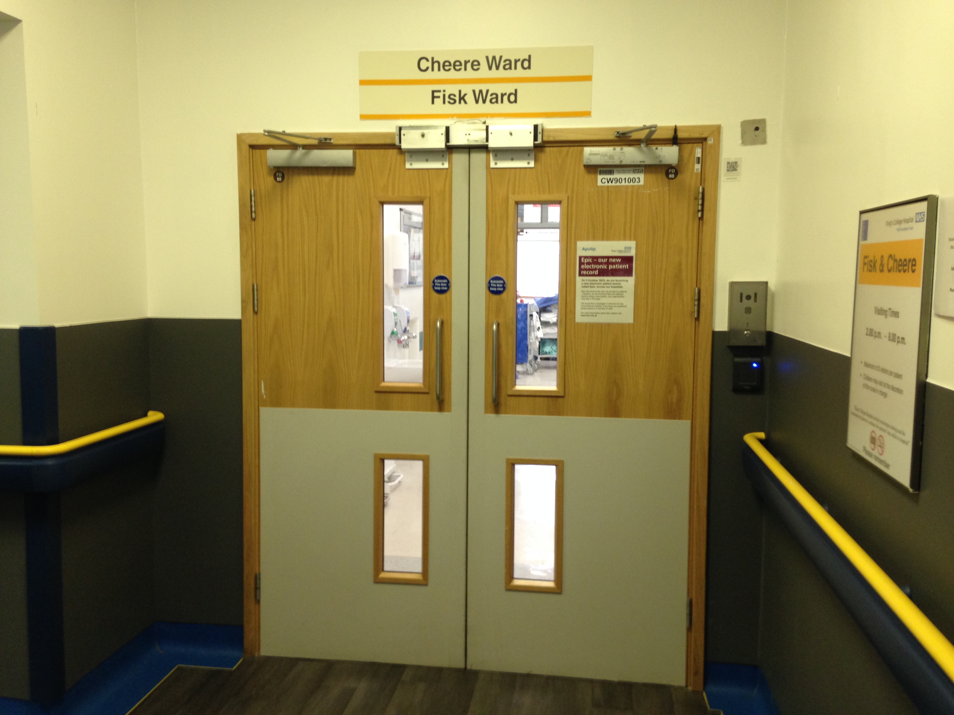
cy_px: 358
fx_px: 909
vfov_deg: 42.9
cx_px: 477
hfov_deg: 55.4
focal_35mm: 33
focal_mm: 4.12
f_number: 2.4
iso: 100
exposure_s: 1/20
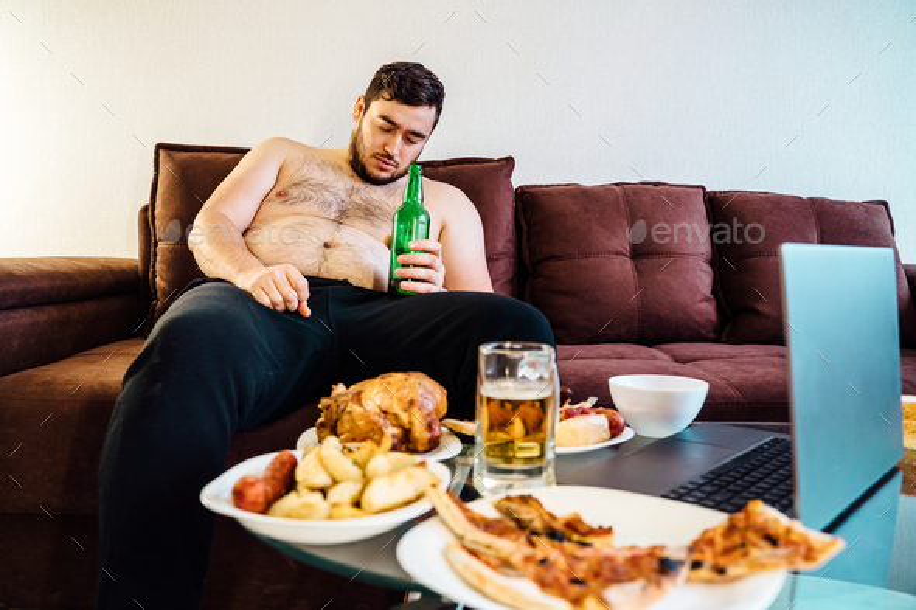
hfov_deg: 65.5
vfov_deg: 46.4
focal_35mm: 28
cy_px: 305
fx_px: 712
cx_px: 458
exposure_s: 1/100
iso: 1250
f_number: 4
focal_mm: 28
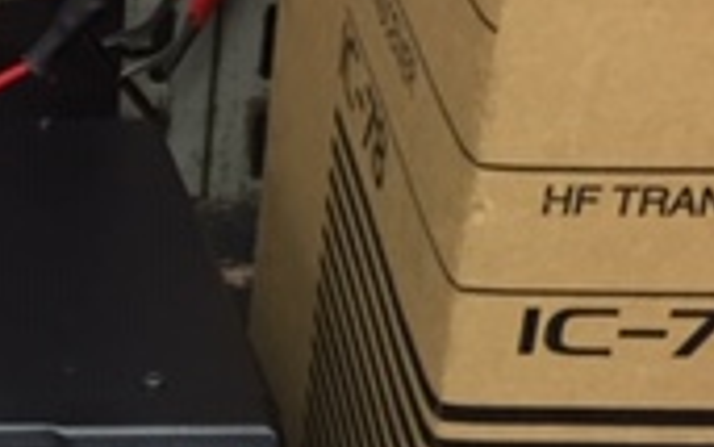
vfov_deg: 11.1
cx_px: -88
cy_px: 568
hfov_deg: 17.5
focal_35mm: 115
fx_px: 2238
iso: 100
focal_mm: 4.15
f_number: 2.2
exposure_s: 1/30
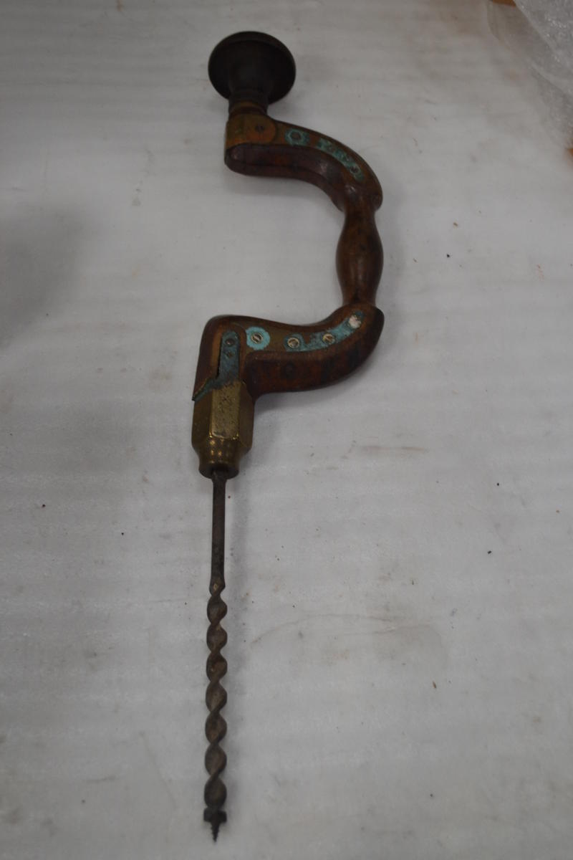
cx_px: 286
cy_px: 430
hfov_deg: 31.9
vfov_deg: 46.4
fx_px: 1003
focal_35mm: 42
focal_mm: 28
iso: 560
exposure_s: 1/60
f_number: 4.5
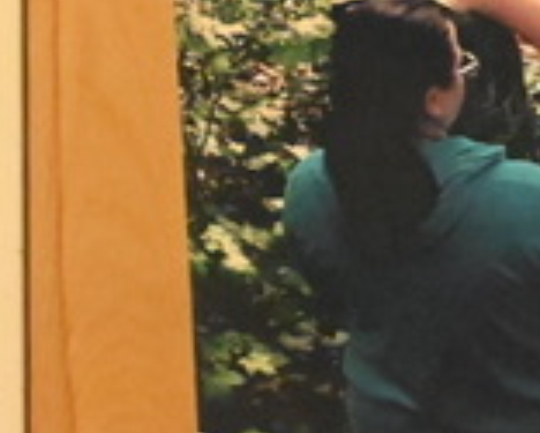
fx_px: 5645
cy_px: -769
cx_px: 1405
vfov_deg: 4.3
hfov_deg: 5.3
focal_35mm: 353
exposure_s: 1/60
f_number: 5.3
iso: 9000
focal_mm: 36
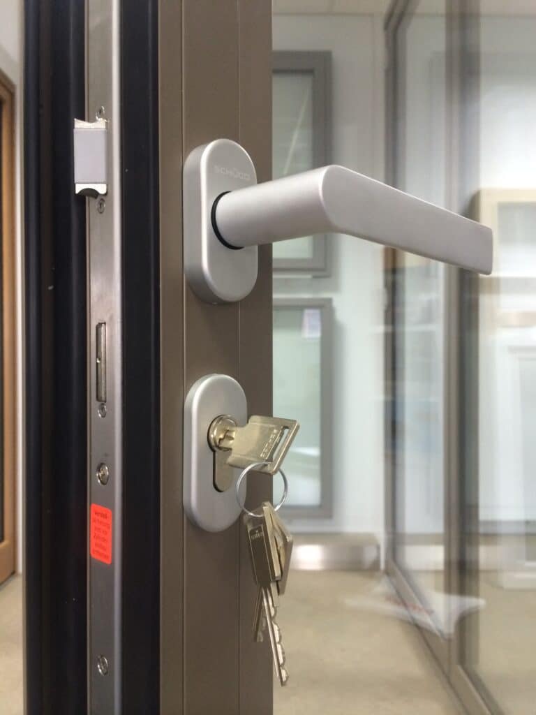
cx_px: 268
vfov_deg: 60.0
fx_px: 619
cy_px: 358
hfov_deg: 46.8
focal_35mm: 30
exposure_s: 1/33
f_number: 2.2
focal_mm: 4.12
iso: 160
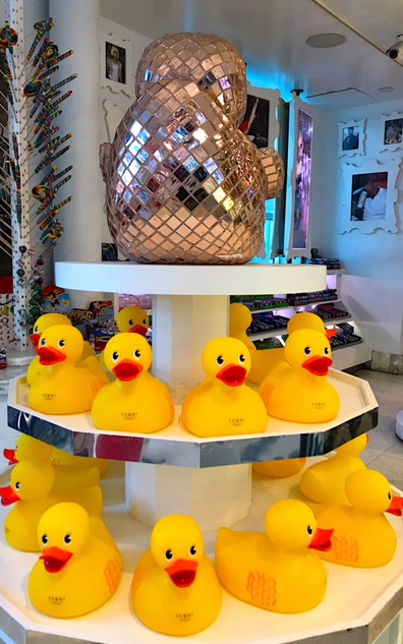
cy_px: 323
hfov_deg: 41.8
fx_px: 527
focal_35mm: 30
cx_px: 190
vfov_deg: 62.9
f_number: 1.8
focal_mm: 3.99
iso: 40
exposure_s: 1/24
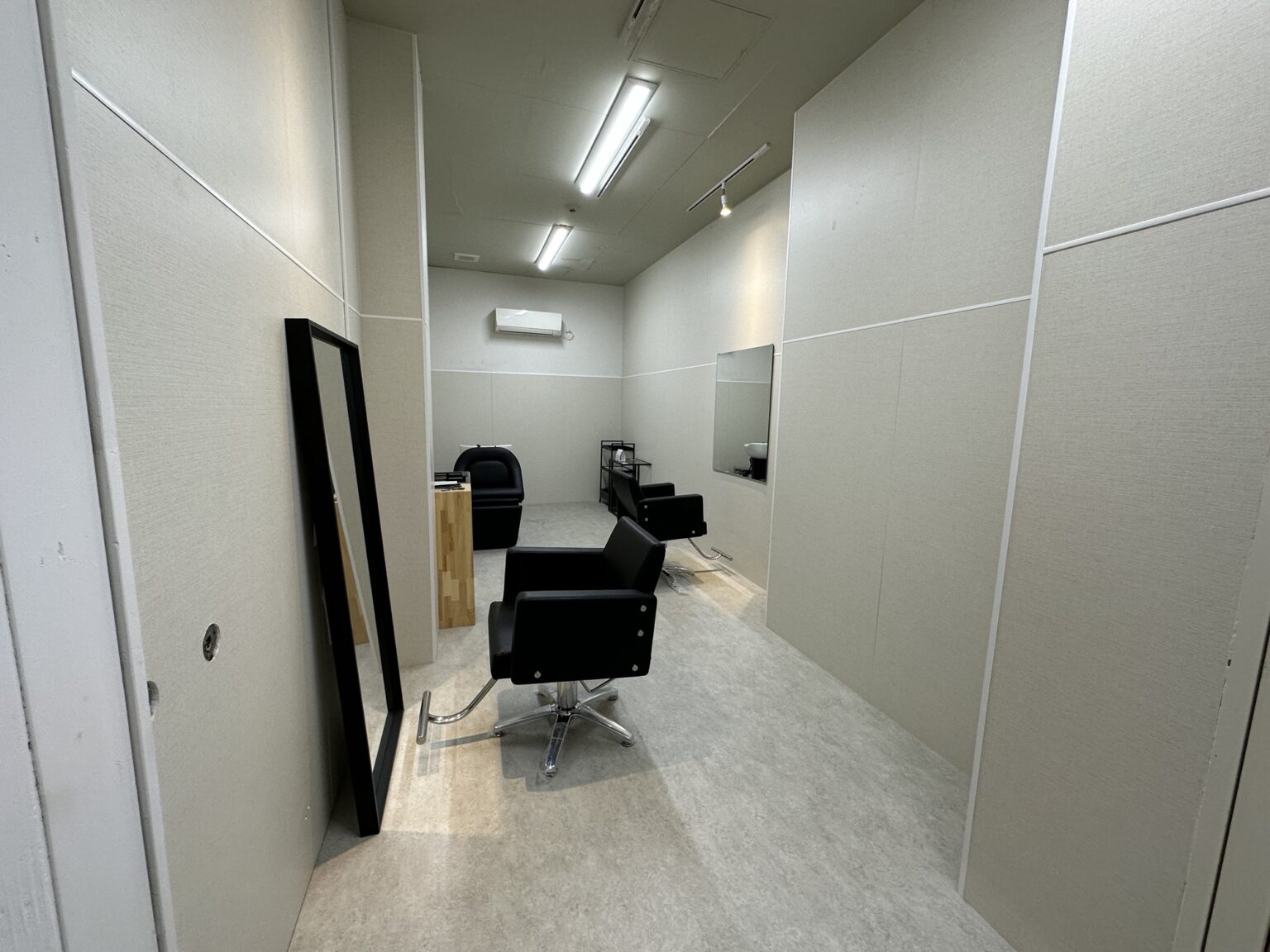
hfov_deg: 102.1
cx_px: 635
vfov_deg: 85.7
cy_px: 476
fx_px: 514
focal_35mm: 14
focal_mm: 2.22
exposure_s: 1/120
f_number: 2.2
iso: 125
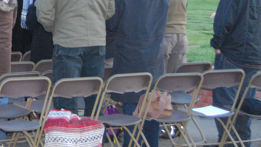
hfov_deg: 14.3
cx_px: -70
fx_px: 999
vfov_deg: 8.3
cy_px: -12
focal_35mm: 144
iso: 1600
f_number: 4.8
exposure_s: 1/60
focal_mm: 35
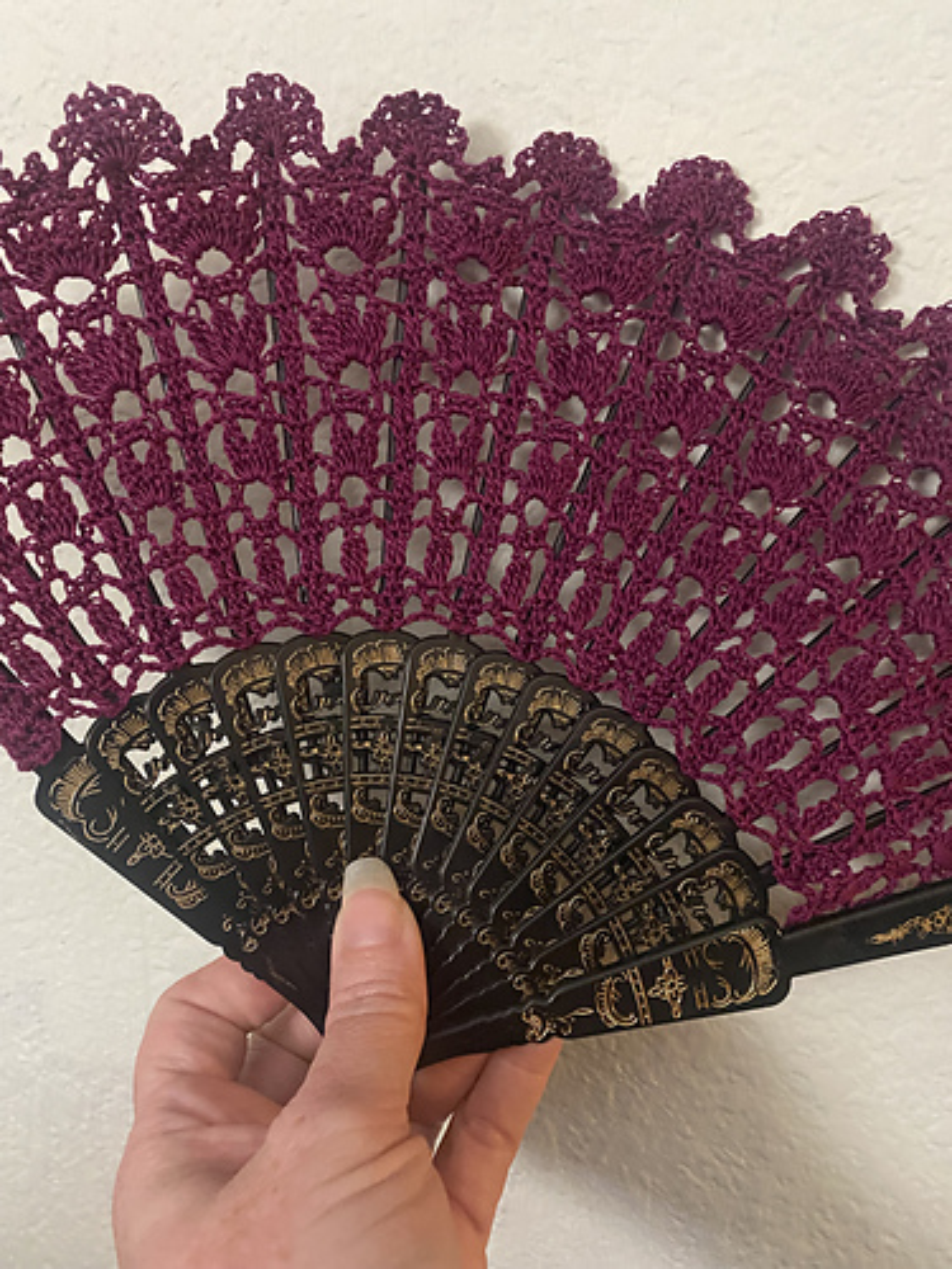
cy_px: 634
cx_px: 476
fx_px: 953
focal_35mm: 26
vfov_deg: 67.3
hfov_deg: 53.1
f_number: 1.8
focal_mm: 4.25
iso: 1000
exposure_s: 1/30
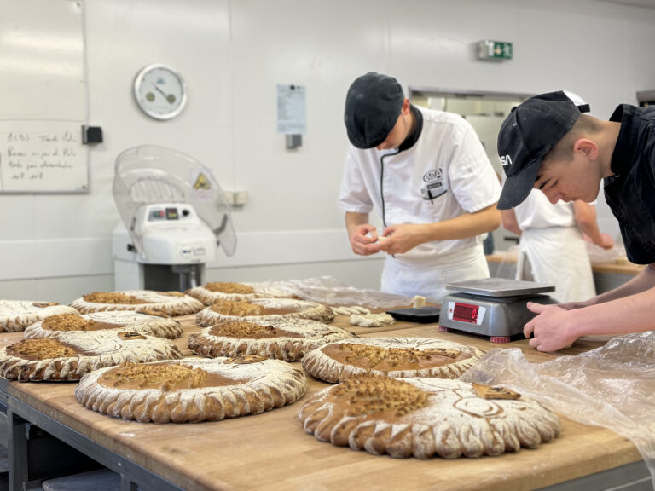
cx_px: 328
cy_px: 246
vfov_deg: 30.3
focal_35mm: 48
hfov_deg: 39.7
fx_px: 908
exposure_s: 1/100
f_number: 1.78
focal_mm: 6.86
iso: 64
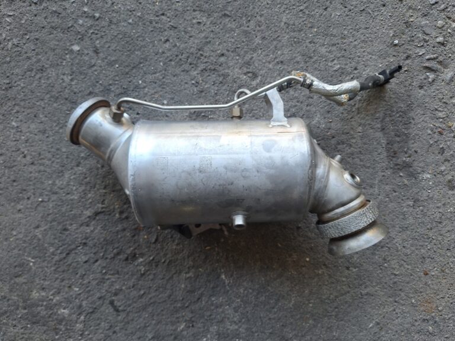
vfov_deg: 58.9
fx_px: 302
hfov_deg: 73.9
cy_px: 170
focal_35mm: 23
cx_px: 228
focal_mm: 5.54
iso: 64
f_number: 1.8
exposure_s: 1/100
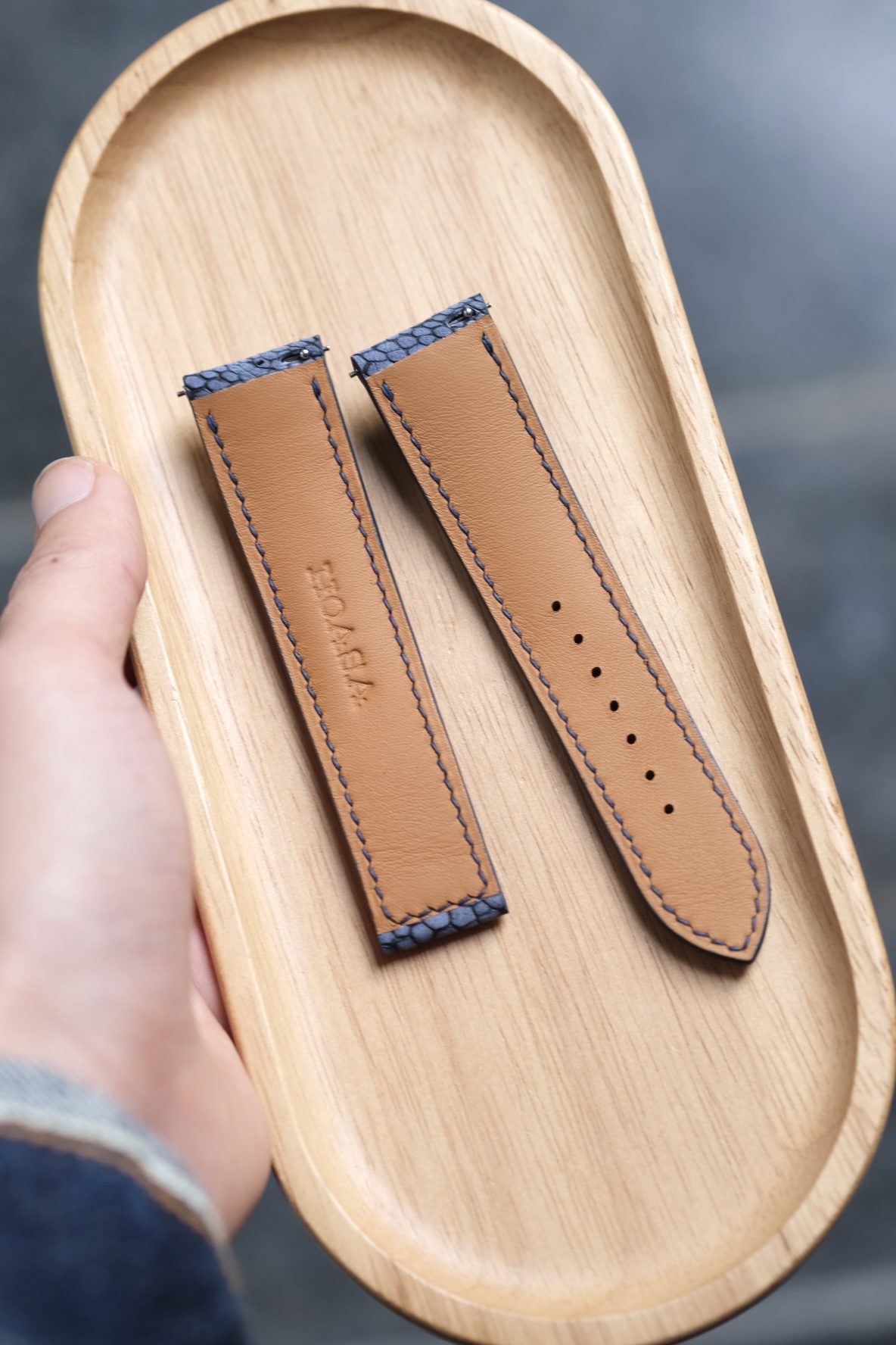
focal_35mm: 90
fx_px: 3360
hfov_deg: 15.2
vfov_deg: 22.6
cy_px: 672
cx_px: 448
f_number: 3.6
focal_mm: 60
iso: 160
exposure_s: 1/80
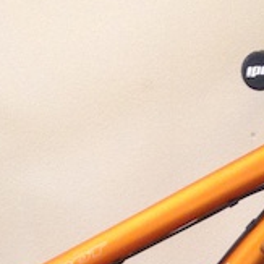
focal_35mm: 143
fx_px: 1234
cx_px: 170
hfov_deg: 12.2
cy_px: 395
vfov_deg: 11.7
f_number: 2.4
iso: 100
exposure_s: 1/24
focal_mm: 3.3
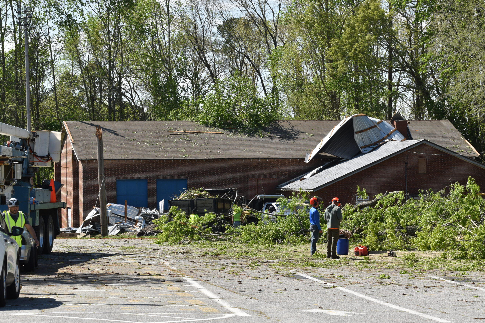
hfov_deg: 13.4
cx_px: 242
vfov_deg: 9.0
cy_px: 162
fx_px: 2061
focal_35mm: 153
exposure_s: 1/250
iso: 140
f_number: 8
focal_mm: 102
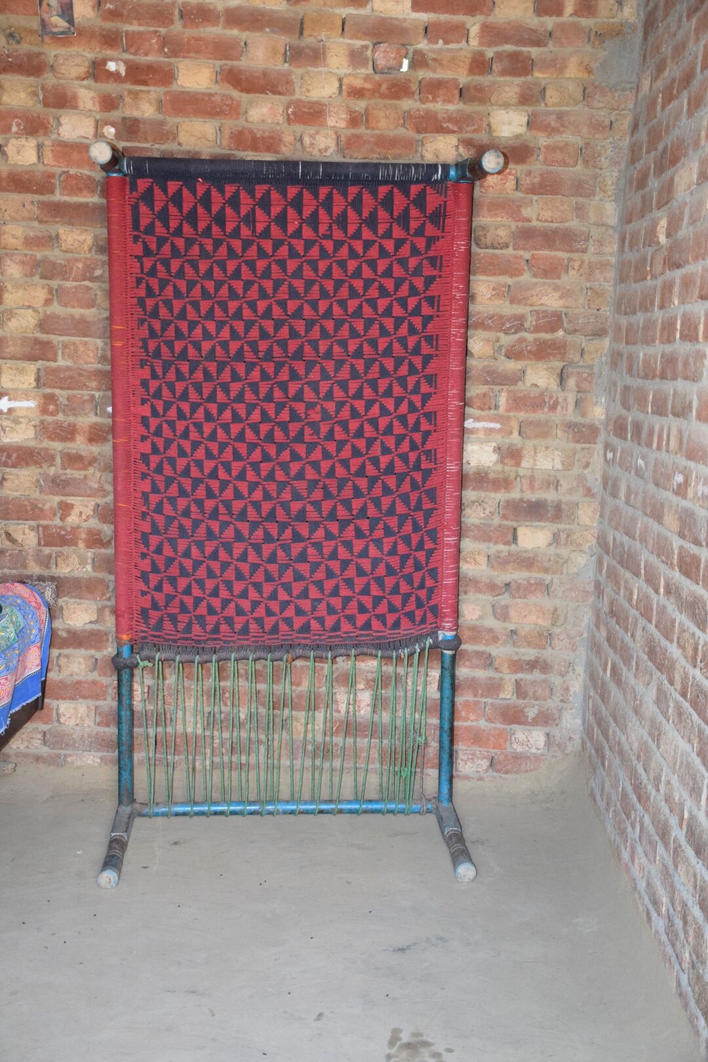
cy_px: 531
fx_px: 1416
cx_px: 354
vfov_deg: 41.1
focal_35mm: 48
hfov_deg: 28.1
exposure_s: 1/100
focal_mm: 32
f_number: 5
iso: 800
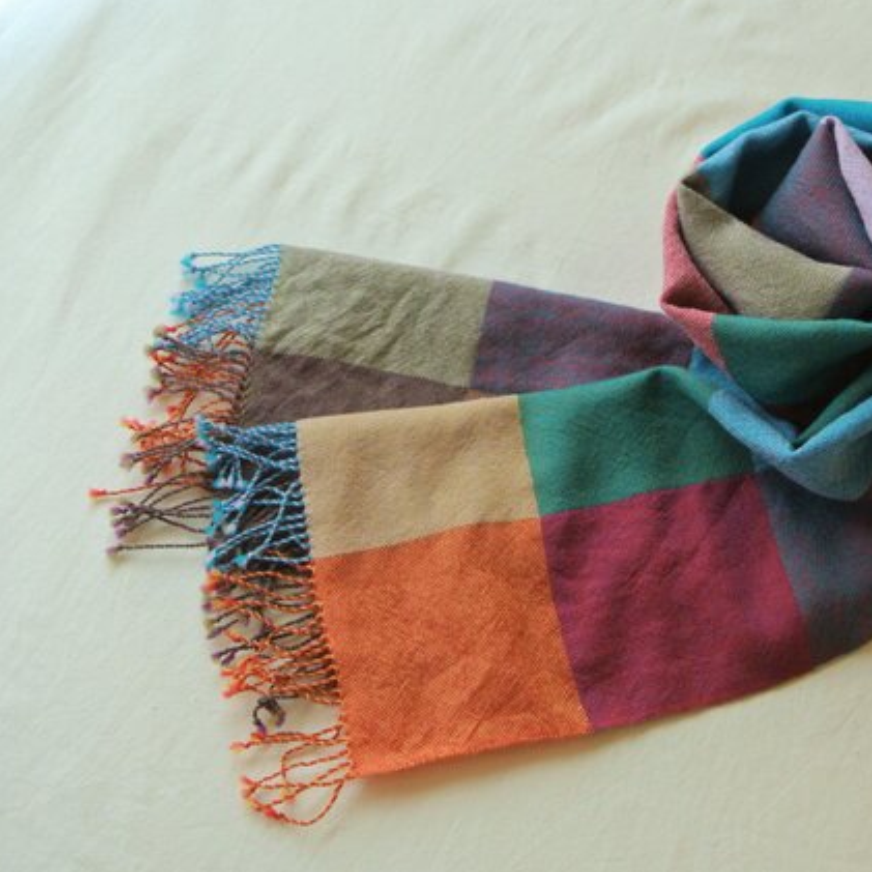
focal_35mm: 66
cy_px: 435
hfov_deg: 25.9
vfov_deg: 26.1
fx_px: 1881
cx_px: 611
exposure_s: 1/60
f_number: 4.8
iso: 500
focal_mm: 18.9
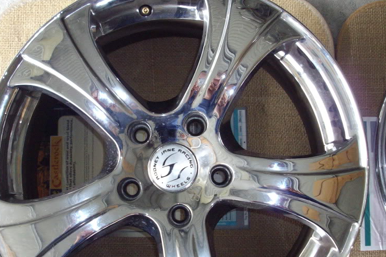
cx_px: 176
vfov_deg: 25.4
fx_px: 568
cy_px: 165
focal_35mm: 53
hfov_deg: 37.5
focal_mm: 6.2
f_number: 2.8
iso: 213
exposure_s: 1/50
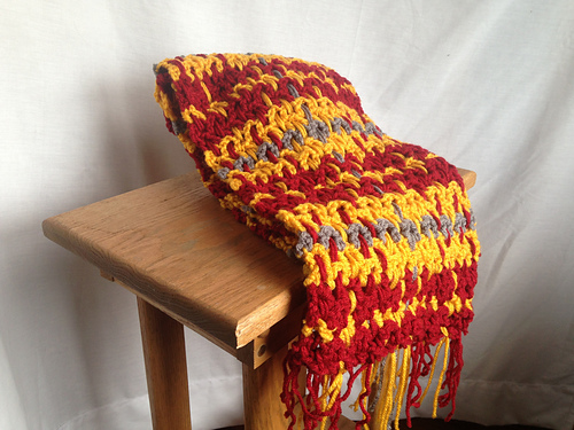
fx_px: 547
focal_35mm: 33
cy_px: 215
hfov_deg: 55.4
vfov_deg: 42.9
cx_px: 287
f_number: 2.4
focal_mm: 4.12
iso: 50
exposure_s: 1/20
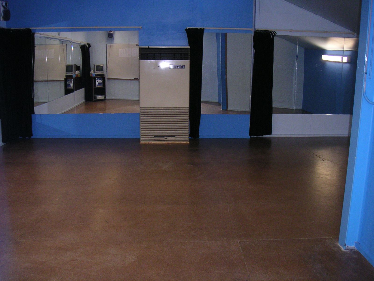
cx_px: 187
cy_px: 140
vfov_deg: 38.7
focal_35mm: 37
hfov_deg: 50.1
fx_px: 400
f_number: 2.8
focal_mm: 5.7
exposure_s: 1/45
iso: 160
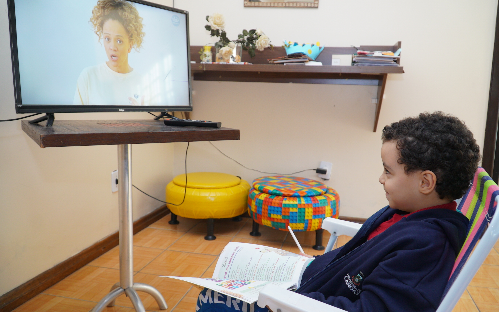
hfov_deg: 66.5
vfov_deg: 44.5
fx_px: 381
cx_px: 252
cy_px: 152
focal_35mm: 28
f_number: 4
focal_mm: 18
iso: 500
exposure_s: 1/50
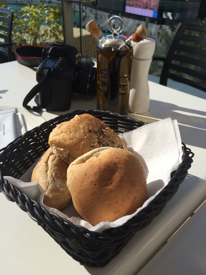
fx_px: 230
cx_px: 103
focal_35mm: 29
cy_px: 138
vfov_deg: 61.7
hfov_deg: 48.2
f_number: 2.2
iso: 32
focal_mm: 4.15
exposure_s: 1/4566
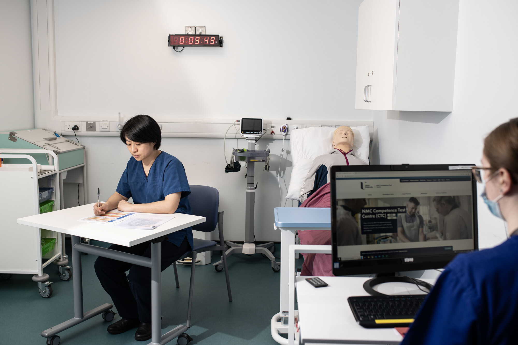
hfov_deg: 54.4
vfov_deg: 37.8
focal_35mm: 35
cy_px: 172
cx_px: 259
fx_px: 504
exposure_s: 1/60
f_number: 4.5
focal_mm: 35
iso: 80
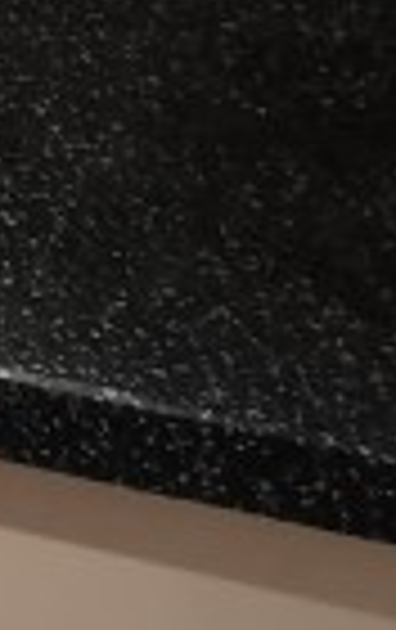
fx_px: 2992
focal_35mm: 174
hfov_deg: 6.1
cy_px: -1134
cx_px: -1289
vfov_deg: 9.8
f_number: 2.2
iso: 125
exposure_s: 1/33.3
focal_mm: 2.35
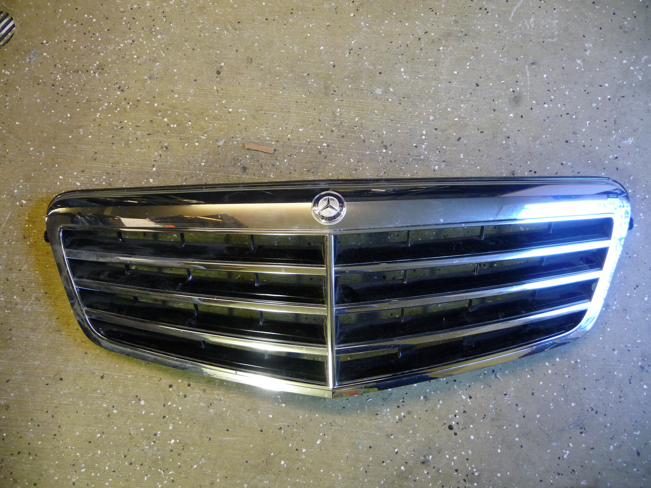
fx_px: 527
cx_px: 326
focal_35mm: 28
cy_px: 244
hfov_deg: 63.4
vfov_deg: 49.7
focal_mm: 4.7
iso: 400
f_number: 3.3
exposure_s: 1/20
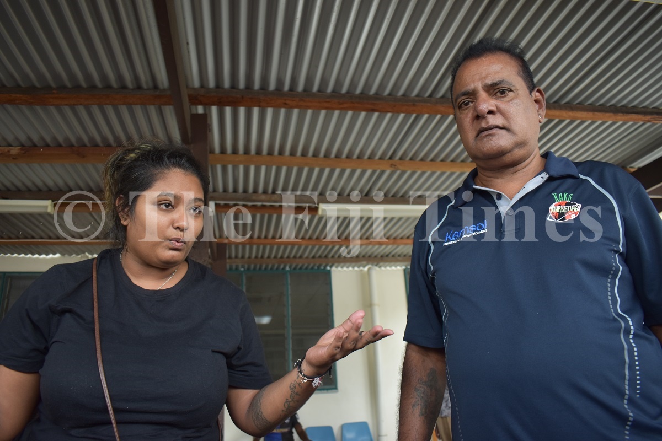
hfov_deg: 67.4
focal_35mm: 27
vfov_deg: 47.9
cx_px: 331
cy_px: 220
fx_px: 496
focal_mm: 18
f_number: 3.5
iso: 400
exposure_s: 1/250
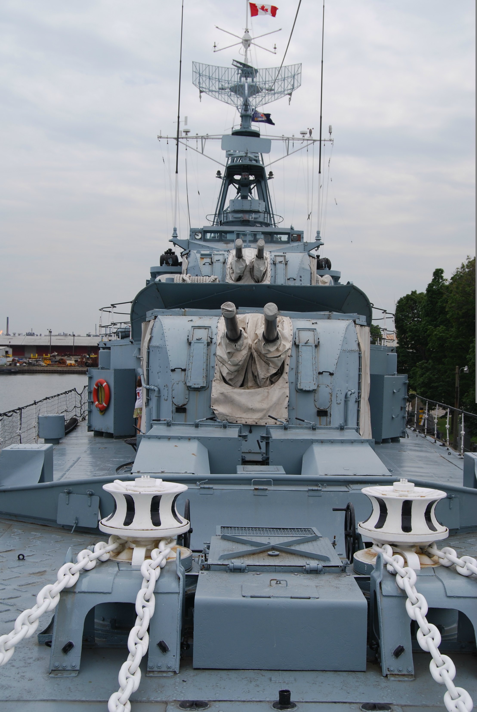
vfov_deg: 46.3
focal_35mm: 42
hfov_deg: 32.0
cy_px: 356
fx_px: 832
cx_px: 238
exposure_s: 1/250
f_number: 8
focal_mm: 28
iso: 100
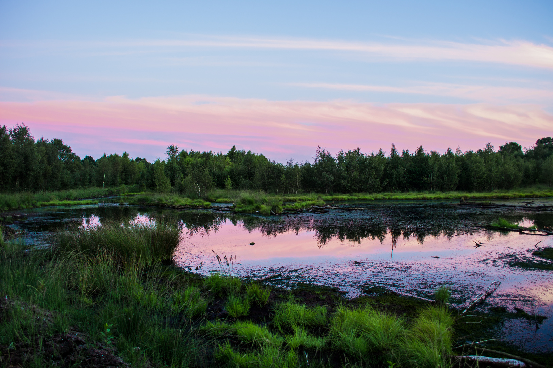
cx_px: 276
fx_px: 414
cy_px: 184
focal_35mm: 27
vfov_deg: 47.8
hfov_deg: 67.4
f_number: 4.8
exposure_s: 1/8
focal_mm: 18
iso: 100
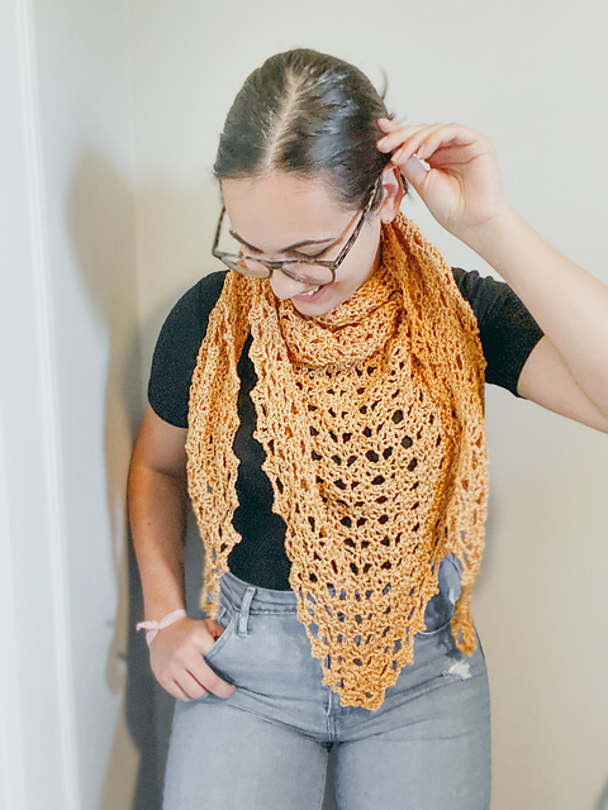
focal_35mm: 30
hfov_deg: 46.8
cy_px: 405
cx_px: 304
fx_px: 703
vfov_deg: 60.0
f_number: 2.2
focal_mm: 2.71
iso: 500
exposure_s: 1/30
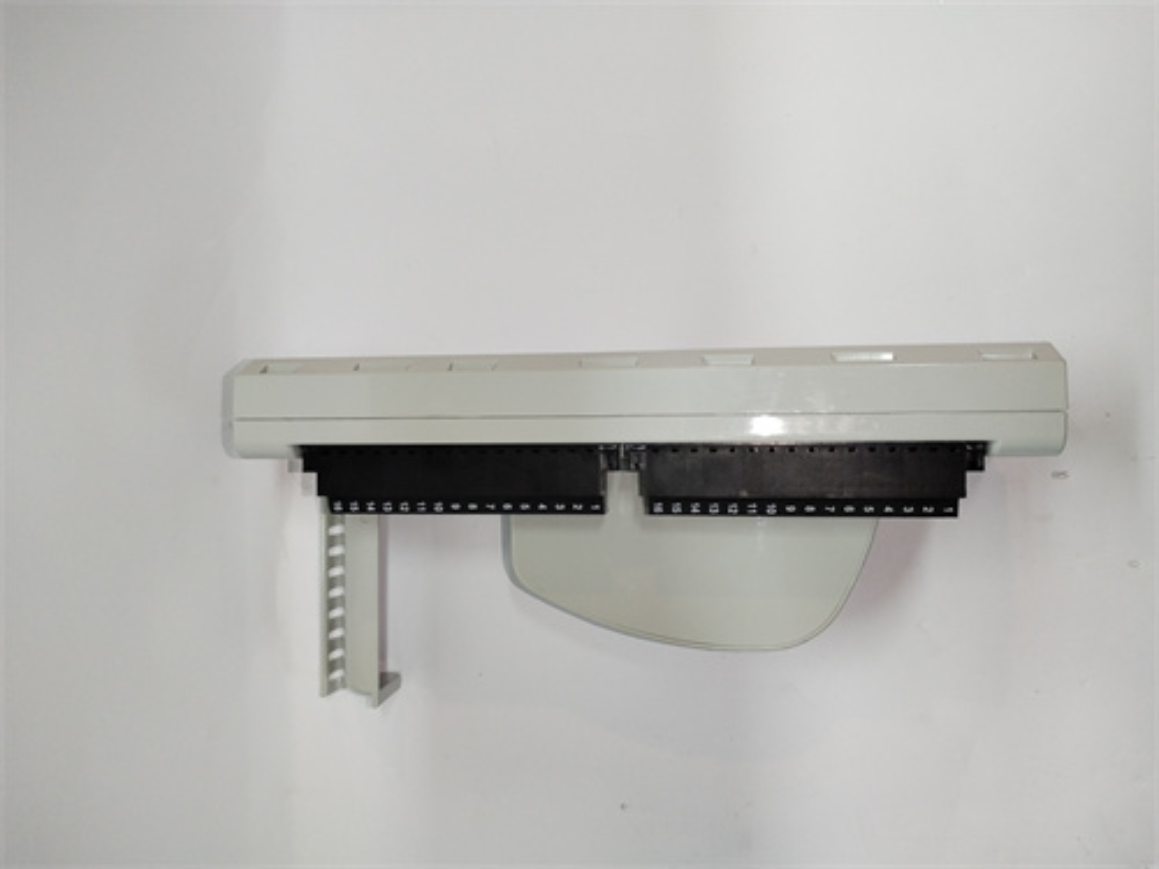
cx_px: 580
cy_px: 434
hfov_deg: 67.3
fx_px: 871
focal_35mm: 26
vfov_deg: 53.1
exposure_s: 1/50
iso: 200
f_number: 1.8
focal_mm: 4.75
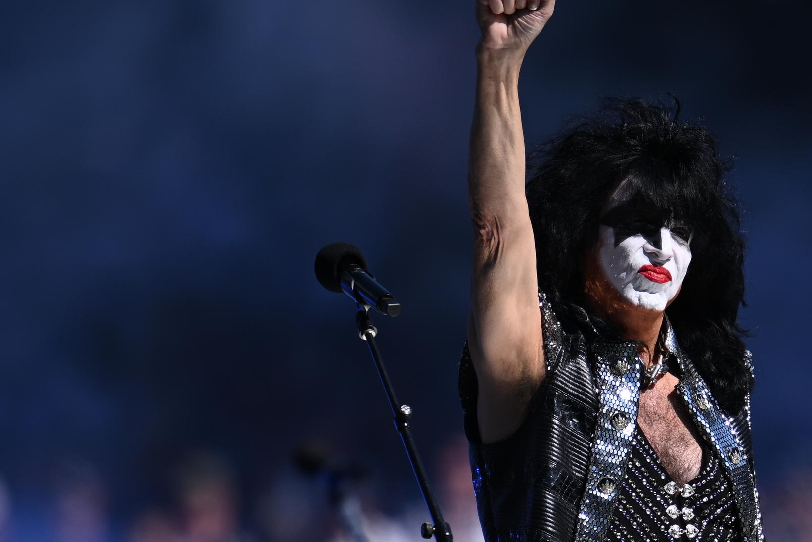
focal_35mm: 1705
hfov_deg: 1.2
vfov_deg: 0.8
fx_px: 38458
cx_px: 774
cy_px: 680
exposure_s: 1/2000
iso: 125
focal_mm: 560
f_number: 4
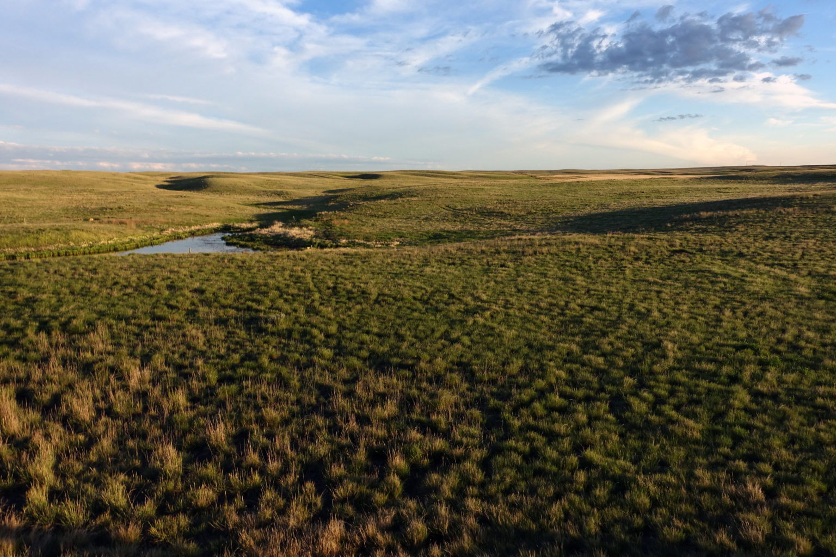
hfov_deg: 73.7
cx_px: 418
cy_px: 278
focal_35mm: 24
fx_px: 557
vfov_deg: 53.1
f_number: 11
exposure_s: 1/50
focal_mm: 8.8
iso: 125
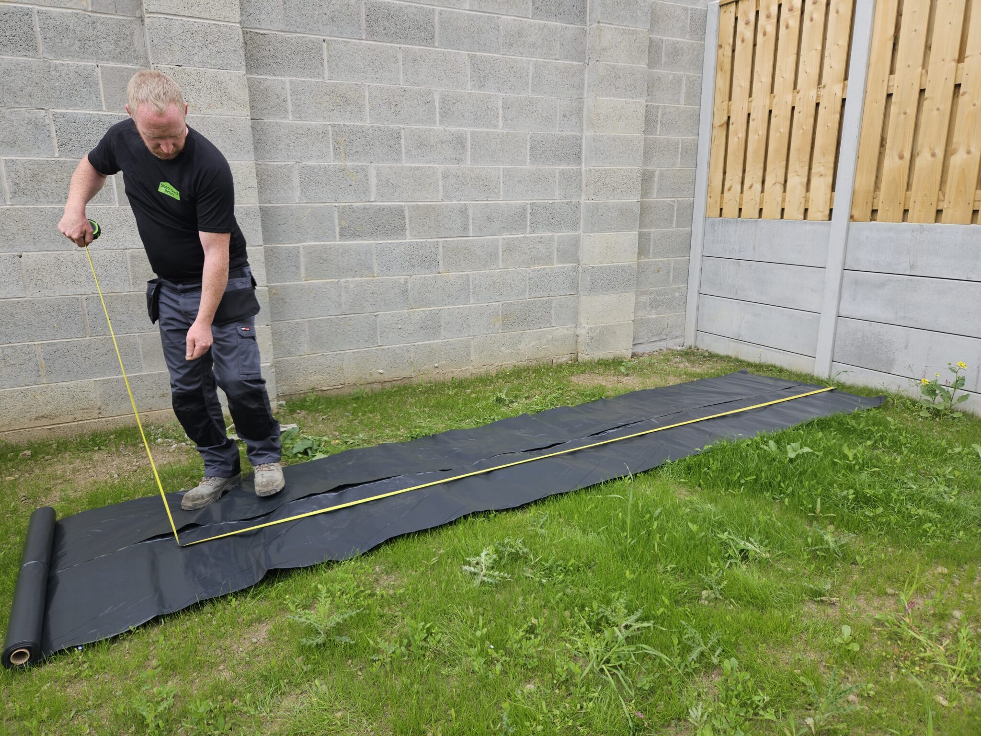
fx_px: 652
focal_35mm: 23
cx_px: 490
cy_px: 368
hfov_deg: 73.9
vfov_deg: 58.9
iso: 25
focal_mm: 5.4
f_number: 1.8
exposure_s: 1/528
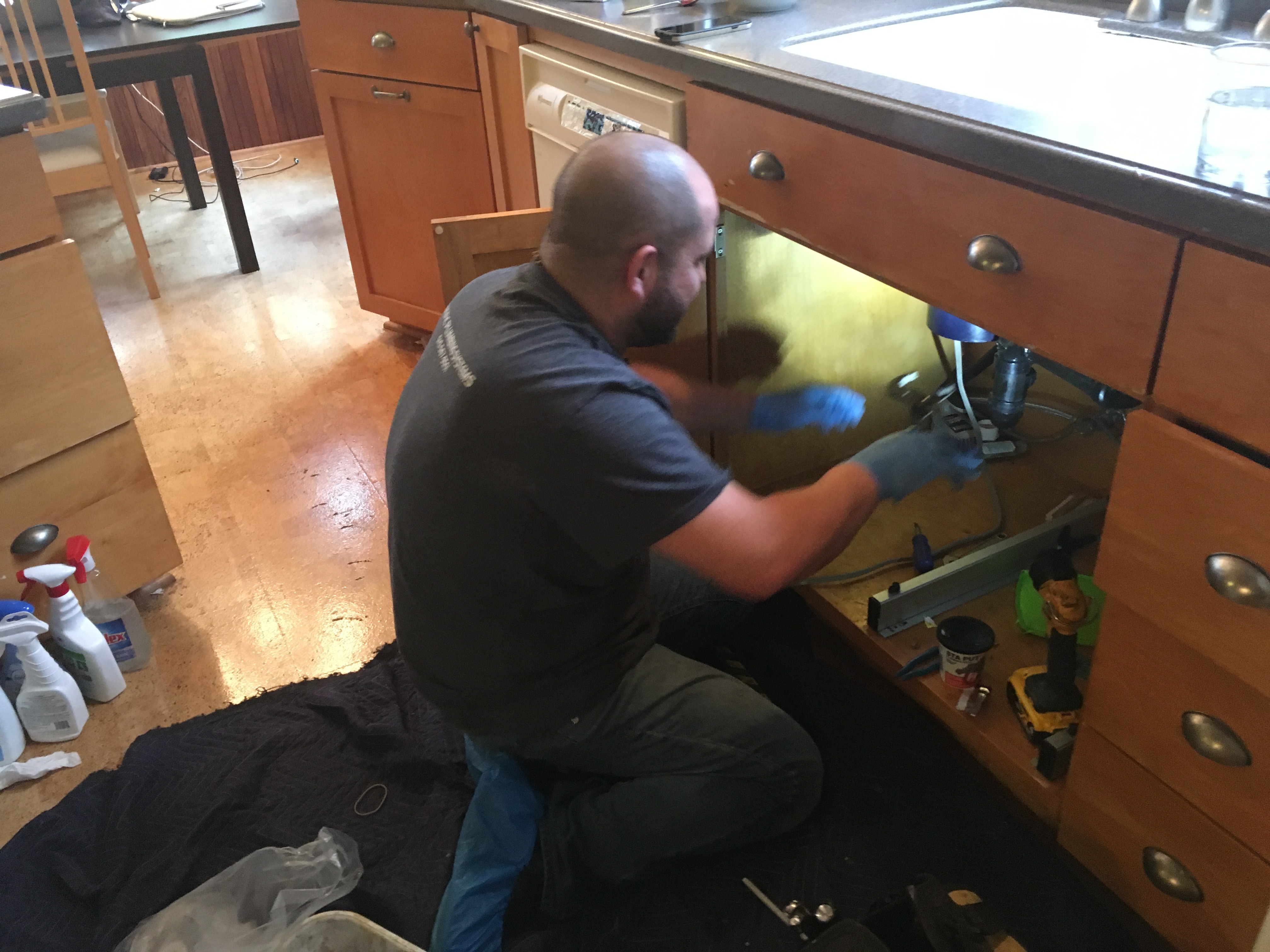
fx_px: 1064
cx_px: 635
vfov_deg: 48.2
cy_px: 476
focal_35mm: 29
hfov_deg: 61.7
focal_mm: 4.15
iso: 200
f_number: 2.2
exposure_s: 1/20
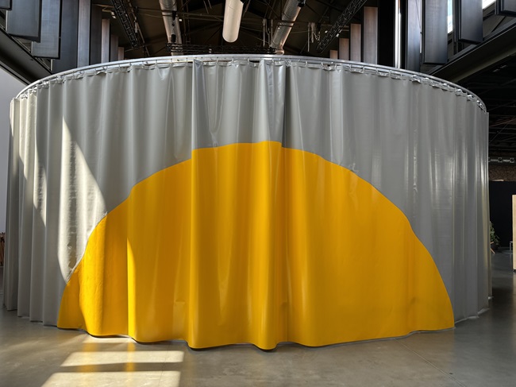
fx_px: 387
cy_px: 194
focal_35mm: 26
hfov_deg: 67.3
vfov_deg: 53.0
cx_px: 258
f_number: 1.6
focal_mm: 5.96
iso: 40
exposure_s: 1/121
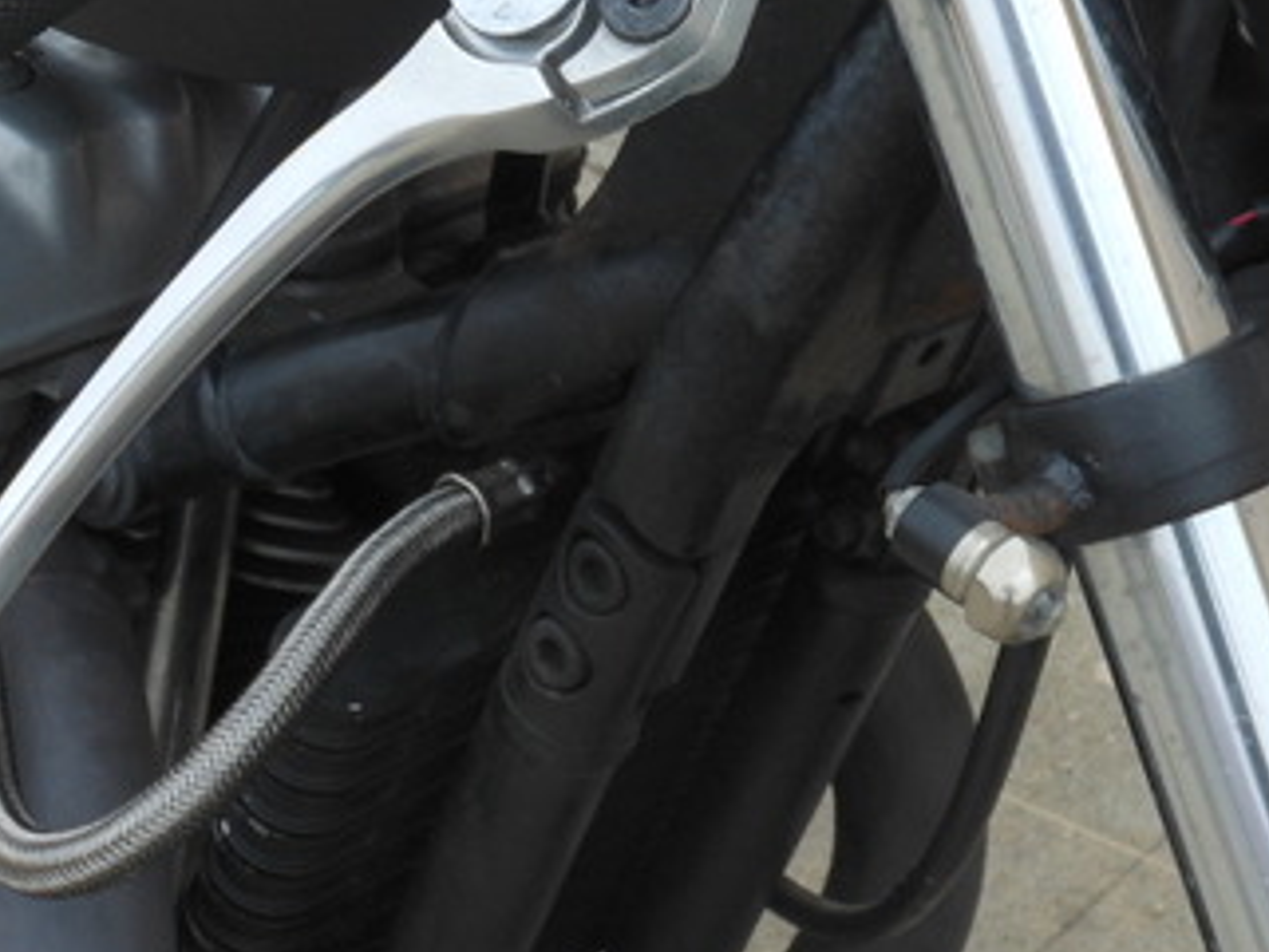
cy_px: -59
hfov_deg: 18.3
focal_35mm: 107
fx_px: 3924
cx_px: 878
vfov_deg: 13.6
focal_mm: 7.7
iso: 80
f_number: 3.8
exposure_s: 1/400
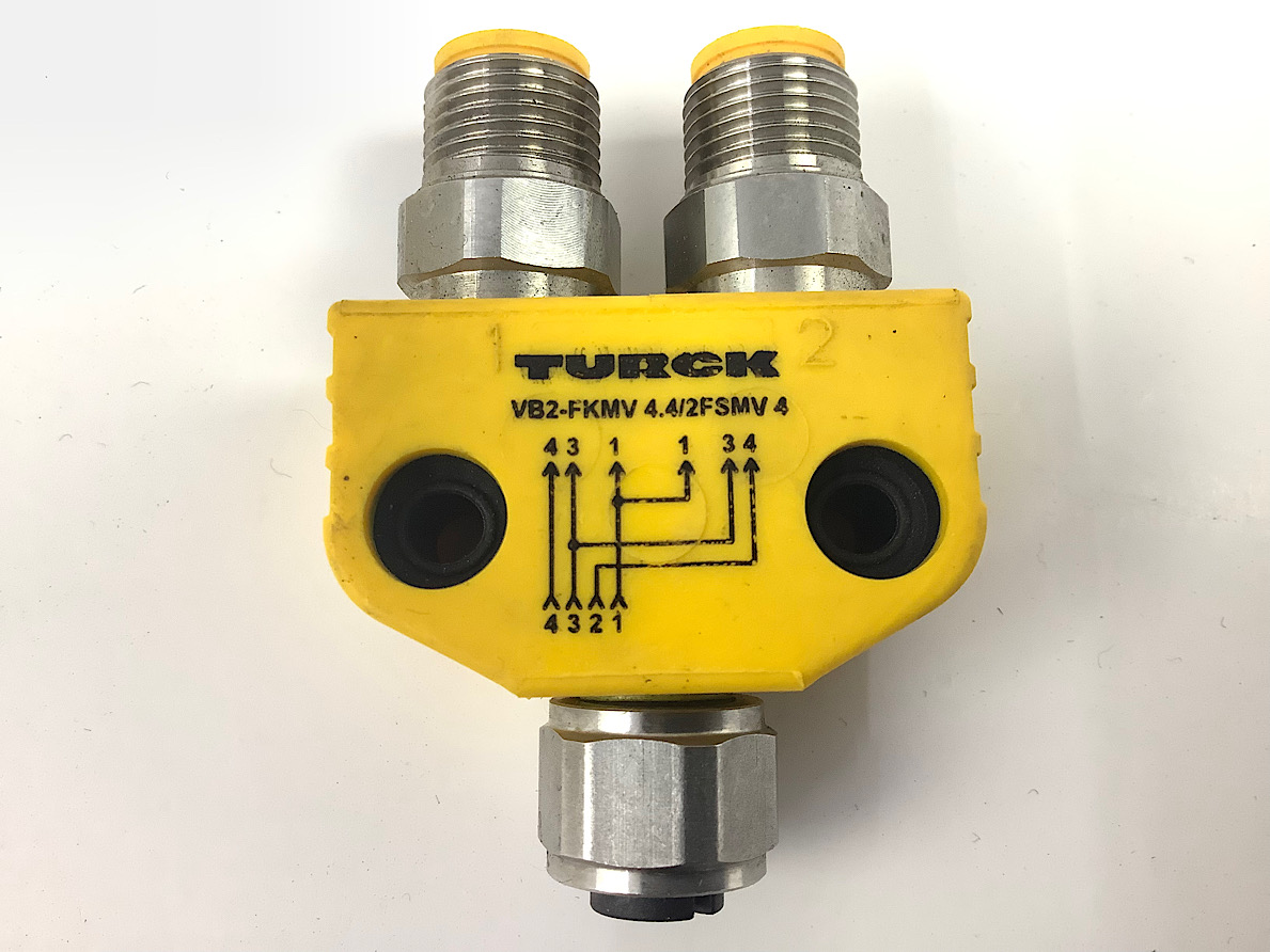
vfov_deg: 45.4
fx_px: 1137
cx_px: 635
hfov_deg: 58.3
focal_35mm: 31
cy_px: 476
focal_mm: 3.3
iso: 160
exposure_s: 1/50
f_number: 2.4
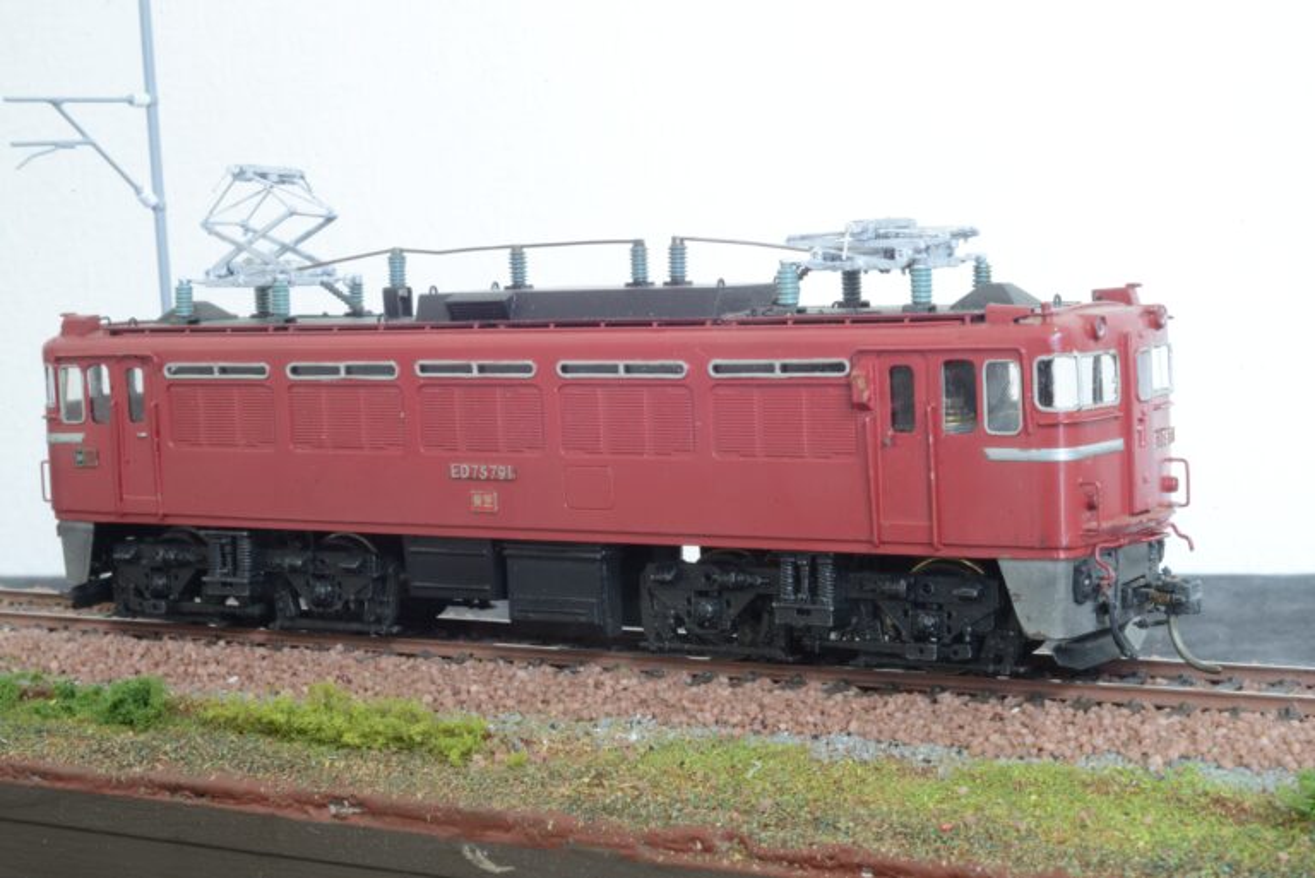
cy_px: 439
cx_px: 658
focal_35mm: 55
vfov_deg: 24.7
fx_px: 2010
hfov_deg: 36.2
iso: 320
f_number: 32
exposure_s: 8
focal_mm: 55
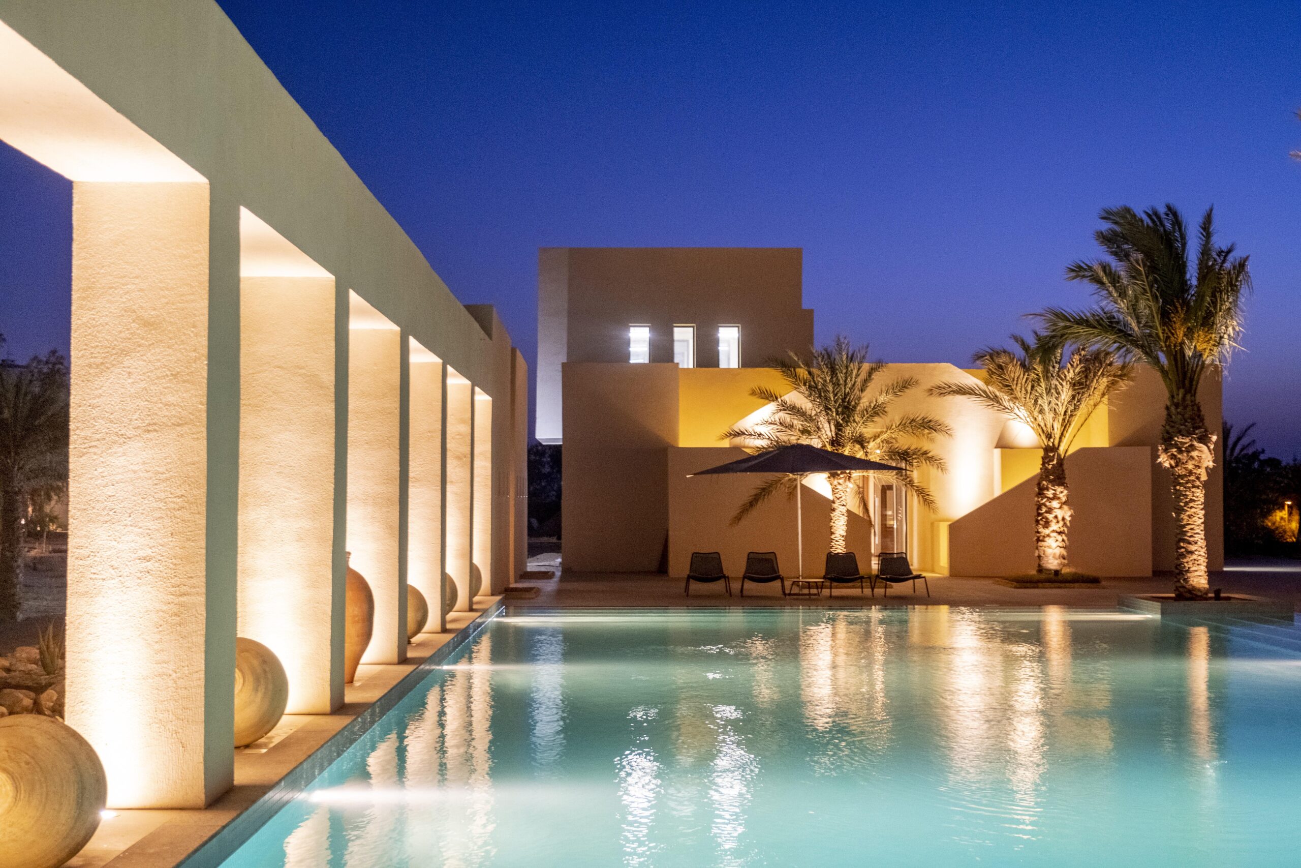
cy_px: 434
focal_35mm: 42
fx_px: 1518
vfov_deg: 31.9
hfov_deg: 46.4
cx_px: 650
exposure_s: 1/15
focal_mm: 28.3
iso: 1600
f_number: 2.8
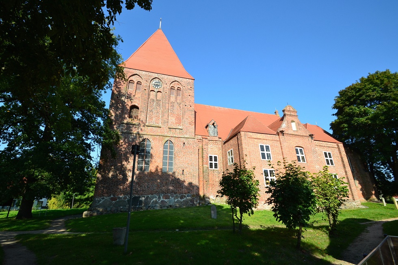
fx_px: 166
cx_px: 199
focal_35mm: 15
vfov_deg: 77.3
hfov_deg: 100.4
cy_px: 132
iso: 400
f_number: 10
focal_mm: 10
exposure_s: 1/250
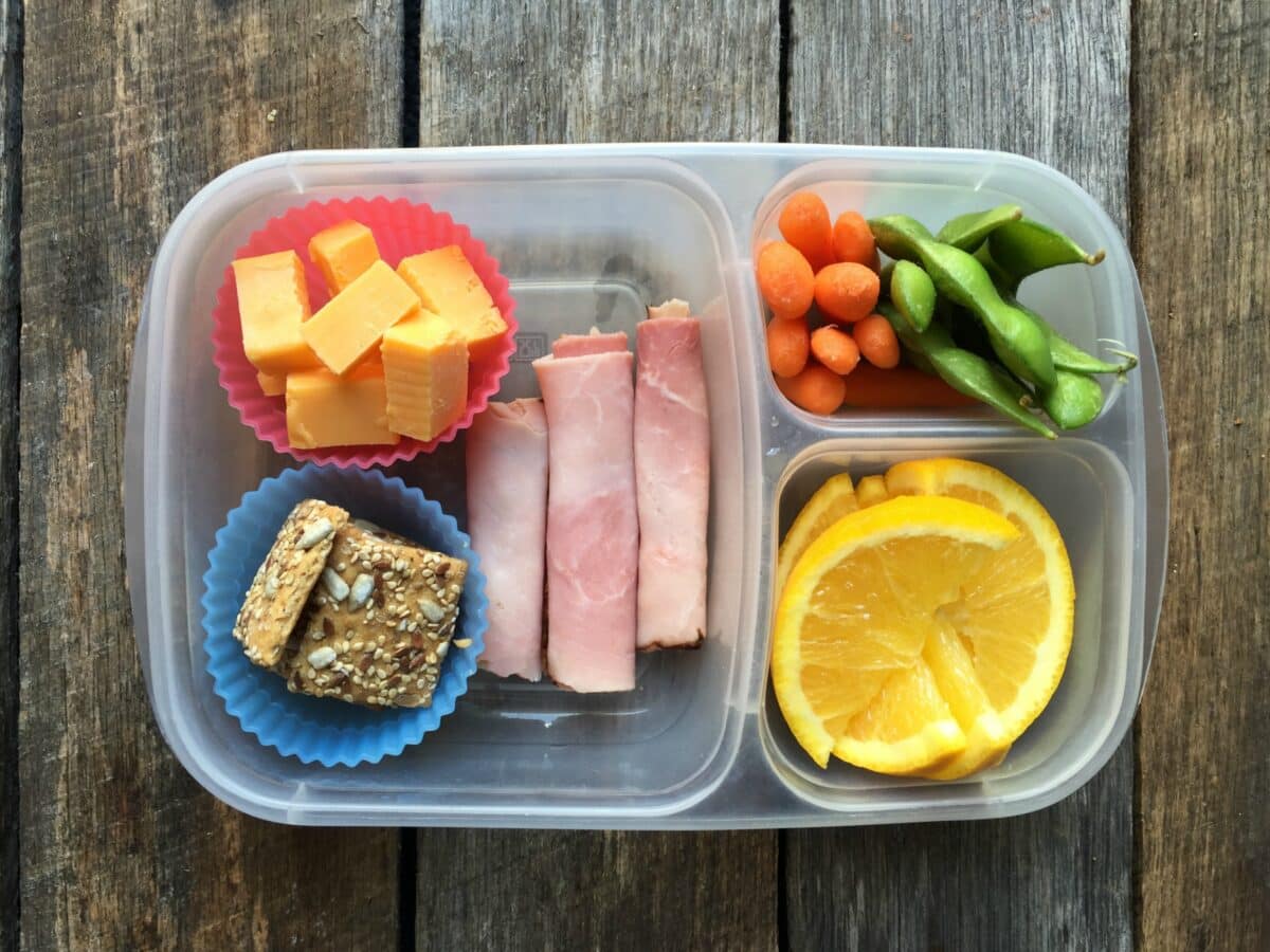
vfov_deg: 48.2
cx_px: 635
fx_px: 1064
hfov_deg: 61.7
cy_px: 476
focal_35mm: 29
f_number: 2.2
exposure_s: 1/60
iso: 32
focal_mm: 4.15
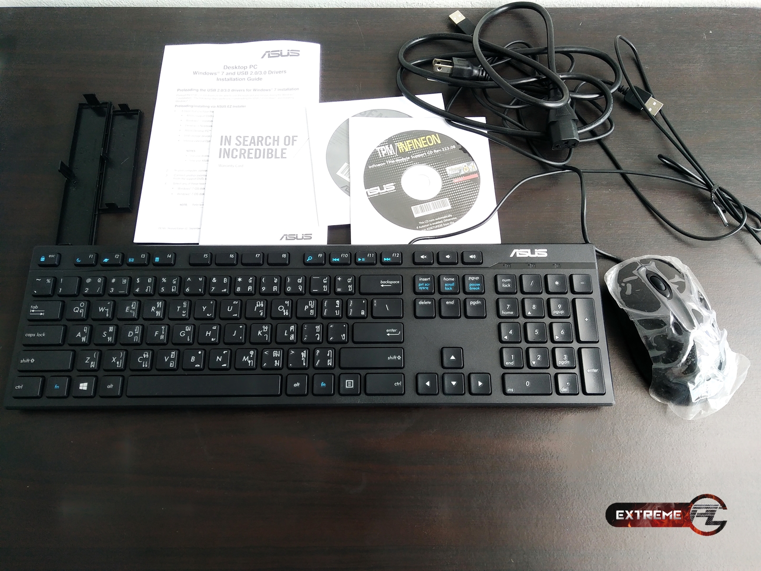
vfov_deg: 66.0
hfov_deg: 81.7
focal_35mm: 20
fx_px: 440
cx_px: 380
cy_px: 286
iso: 100
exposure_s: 1/100
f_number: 2.2
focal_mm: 3.46
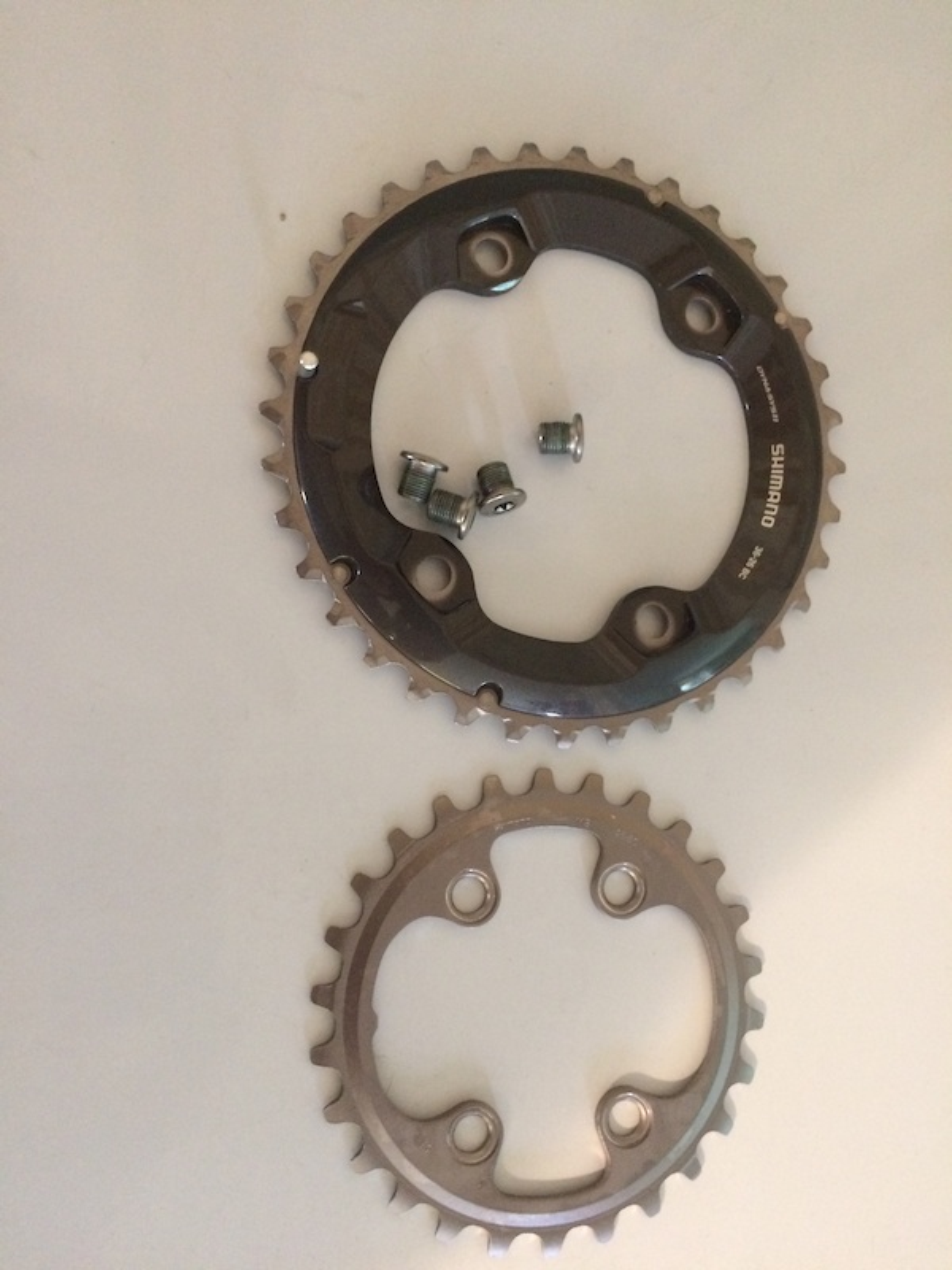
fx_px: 1063
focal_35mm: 29
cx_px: 476
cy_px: 635
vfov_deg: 61.7
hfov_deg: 48.2
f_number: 2.2
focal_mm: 4.15
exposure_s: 1/24
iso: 320
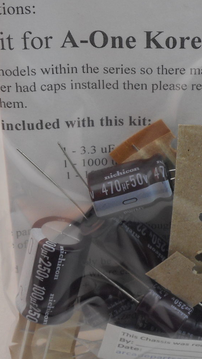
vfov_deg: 18.7
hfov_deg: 10.6
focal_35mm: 114
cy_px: 111
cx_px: 188
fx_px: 1086
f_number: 4.9
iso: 125
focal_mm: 9.1
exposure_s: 1/30
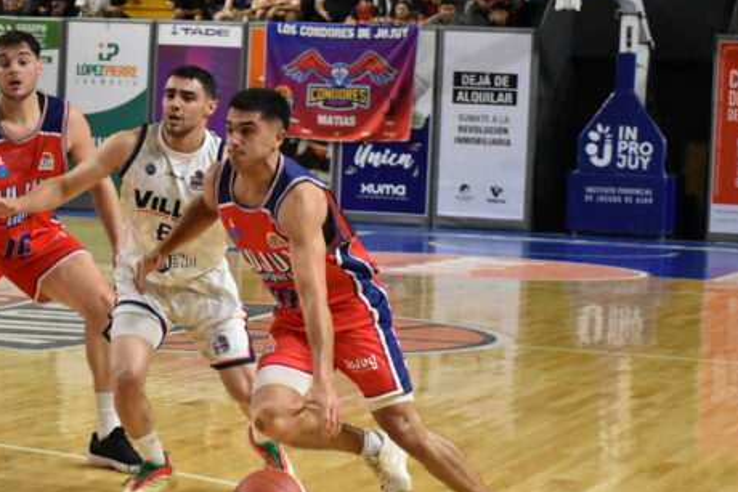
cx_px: 191
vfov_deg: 11.0
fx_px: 2558
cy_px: 332
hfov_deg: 16.3
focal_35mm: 125
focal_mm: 55
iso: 6400
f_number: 5
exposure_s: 1/1250
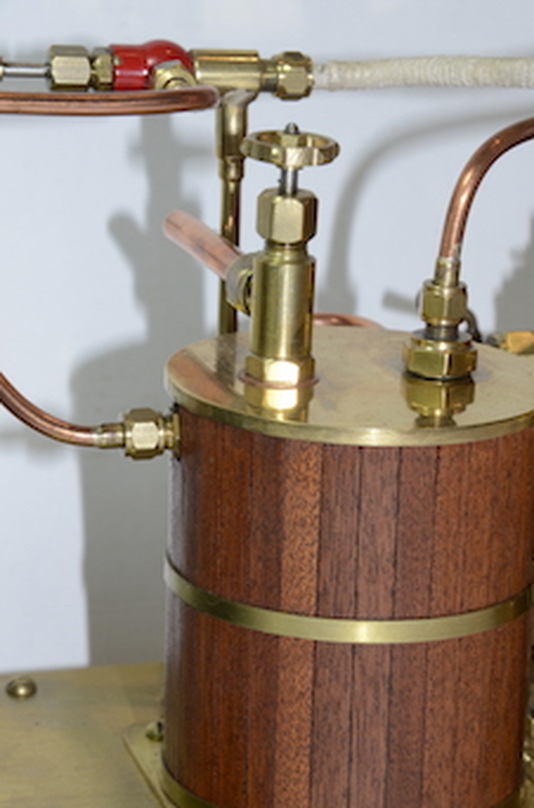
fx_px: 3604
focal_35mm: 161
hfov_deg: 8.5
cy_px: 473
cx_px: 298
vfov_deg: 12.8
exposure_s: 1/60
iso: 800
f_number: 13
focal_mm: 90
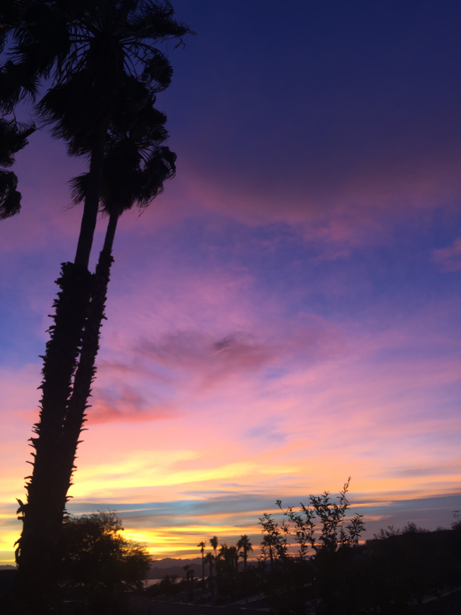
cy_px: 308
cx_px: 230
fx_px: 515
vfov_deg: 61.7
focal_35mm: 29
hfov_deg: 48.2
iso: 32
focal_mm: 4.15
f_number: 2.2
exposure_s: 1/60
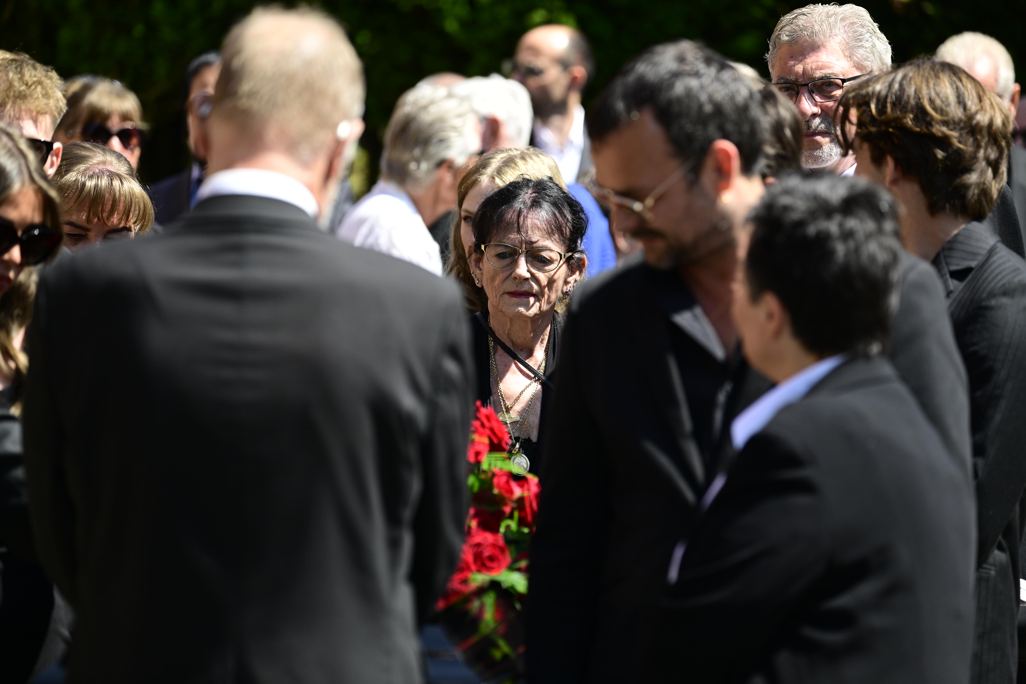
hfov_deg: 7.6
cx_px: 513
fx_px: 7694
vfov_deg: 5.1
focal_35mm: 270
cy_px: 342
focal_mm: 270
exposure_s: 1/500
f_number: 5.6
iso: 200
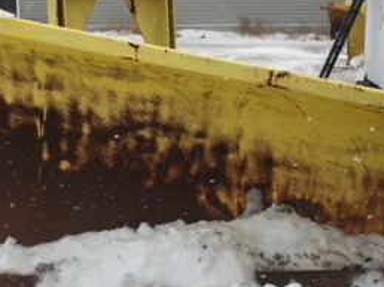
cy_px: 161
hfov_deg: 27.1
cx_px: 189
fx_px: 798
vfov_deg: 20.4
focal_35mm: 72
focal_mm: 4.15
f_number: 2.2
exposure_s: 1/581
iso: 32
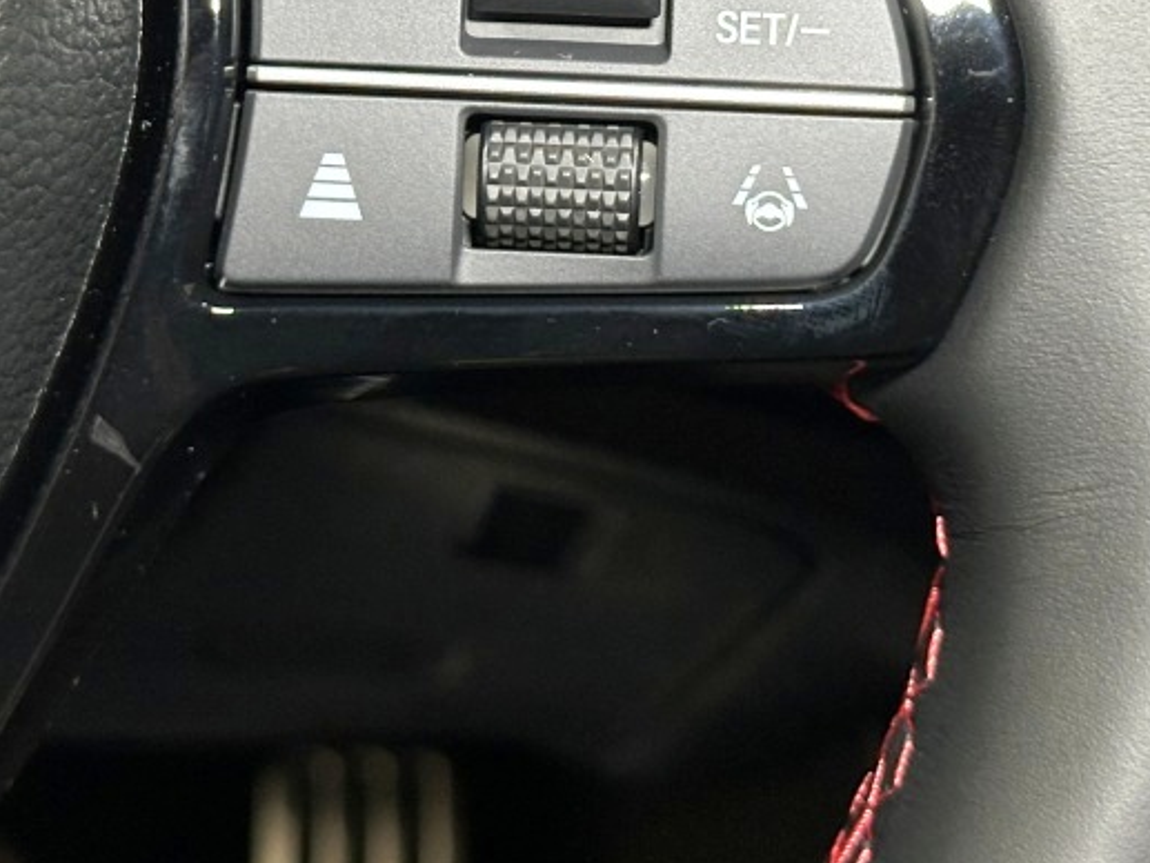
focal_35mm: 95
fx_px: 3157
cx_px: 529
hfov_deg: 20.6
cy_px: 18
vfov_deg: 15.3
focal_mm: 6.86
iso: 400
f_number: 1.78
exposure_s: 1/40
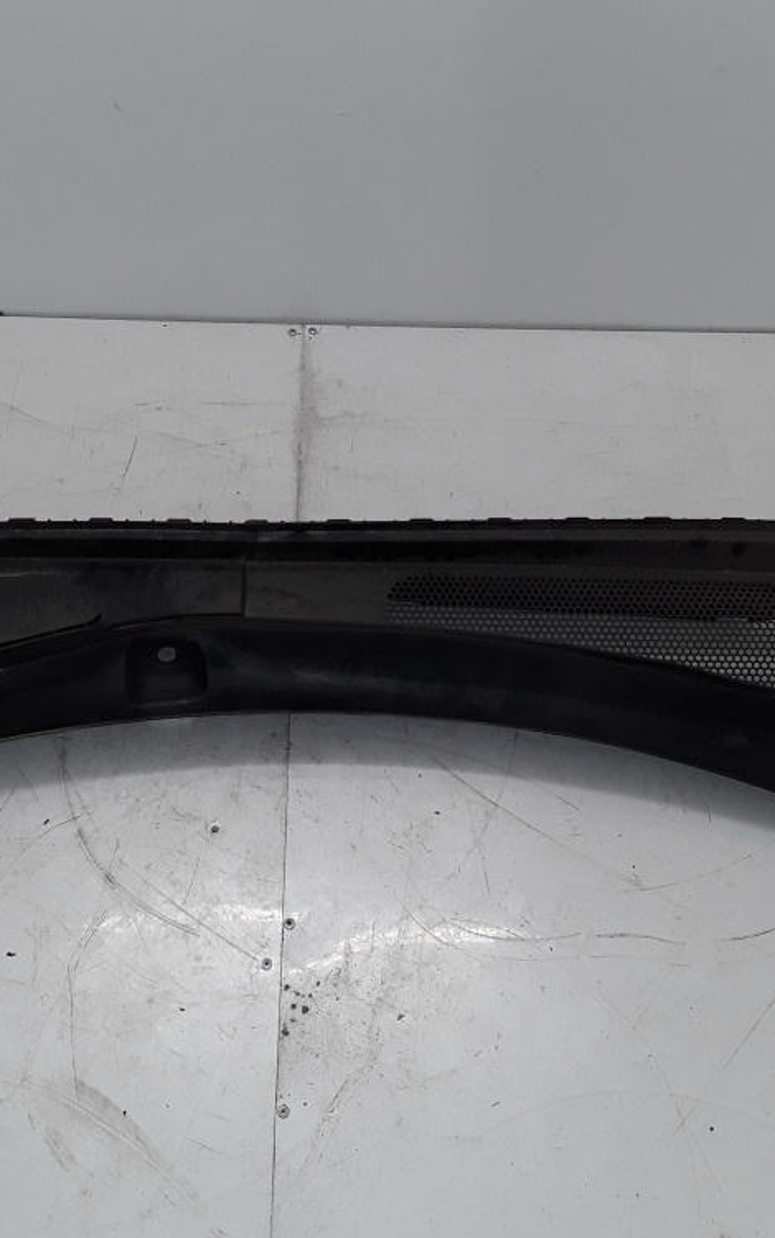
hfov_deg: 32.8
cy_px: 608
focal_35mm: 39
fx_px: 1317
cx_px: 345
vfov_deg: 50.4
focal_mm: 2.91
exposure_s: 1/50
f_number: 1.9
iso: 50
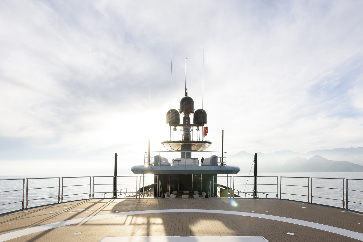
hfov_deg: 83.6
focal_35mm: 20
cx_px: 204
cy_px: 168
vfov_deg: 59.9
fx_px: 202
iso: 400
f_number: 11
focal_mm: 14
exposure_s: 1/400
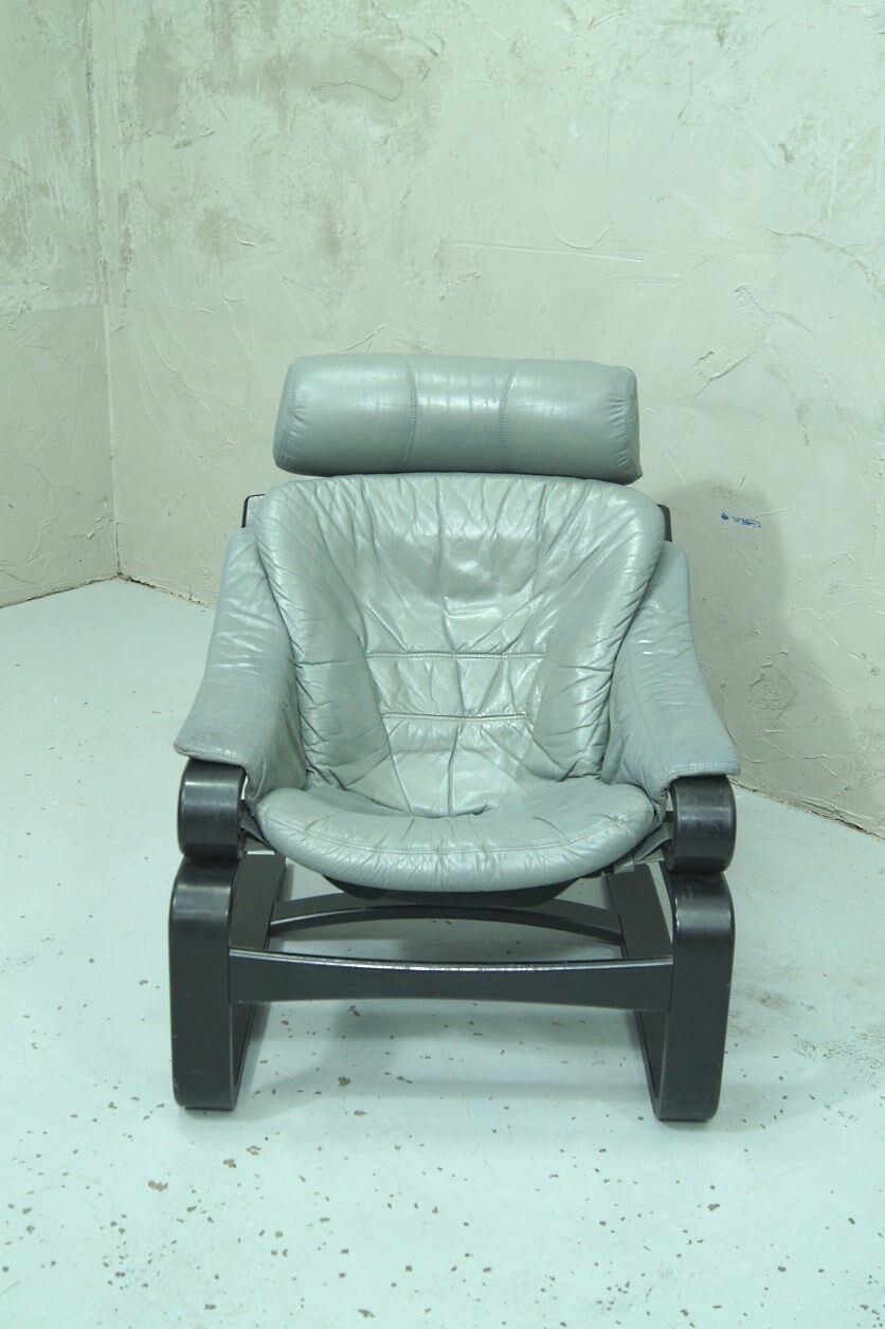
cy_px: 664
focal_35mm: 39
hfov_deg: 34.2
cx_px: 442
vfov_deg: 49.6
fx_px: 1440
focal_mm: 26
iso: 400
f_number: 6.3
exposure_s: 1/13
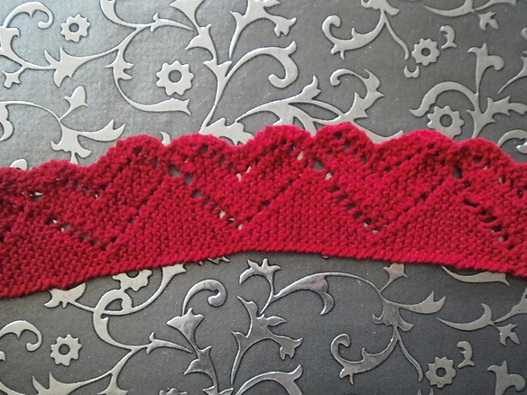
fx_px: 518
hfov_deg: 53.9
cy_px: 199
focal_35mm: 34
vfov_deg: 41.8
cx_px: 278
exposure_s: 1/15
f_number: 2.9
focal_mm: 5.45
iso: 640
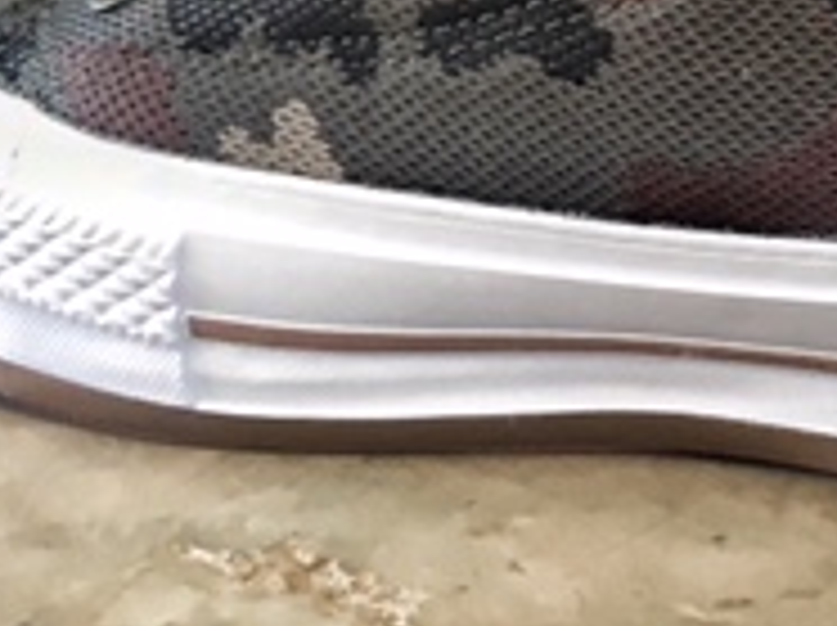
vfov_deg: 13.9
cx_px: 945
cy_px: -306
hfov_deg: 18.8
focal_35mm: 100
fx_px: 2415
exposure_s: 1/33
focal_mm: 4.15
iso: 25
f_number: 2.2
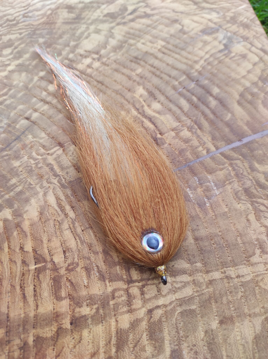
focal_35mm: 25
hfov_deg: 54.8
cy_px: 180
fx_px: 259
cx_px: 134
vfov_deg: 69.4
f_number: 1.89
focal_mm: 5.43
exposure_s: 1/312
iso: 100
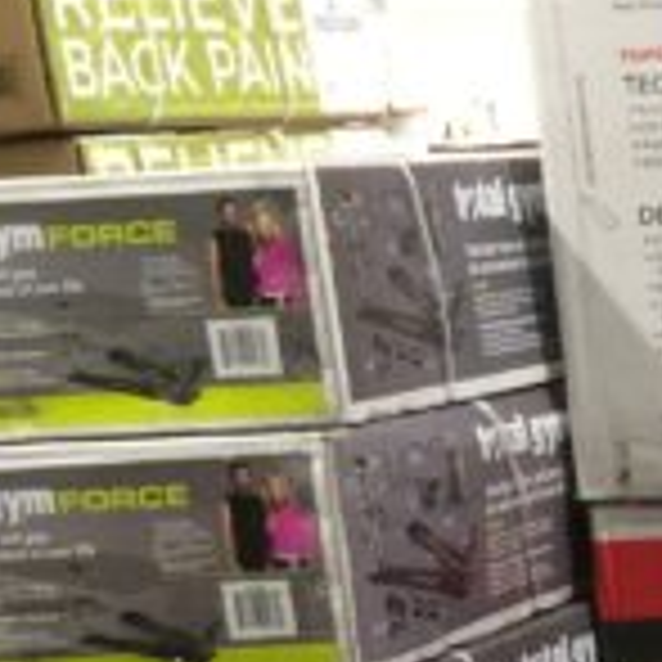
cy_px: 694
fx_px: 2899
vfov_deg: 12.8
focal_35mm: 134
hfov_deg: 11.0
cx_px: 1581
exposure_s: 1/30
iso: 160
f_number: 2.2
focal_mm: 4.15
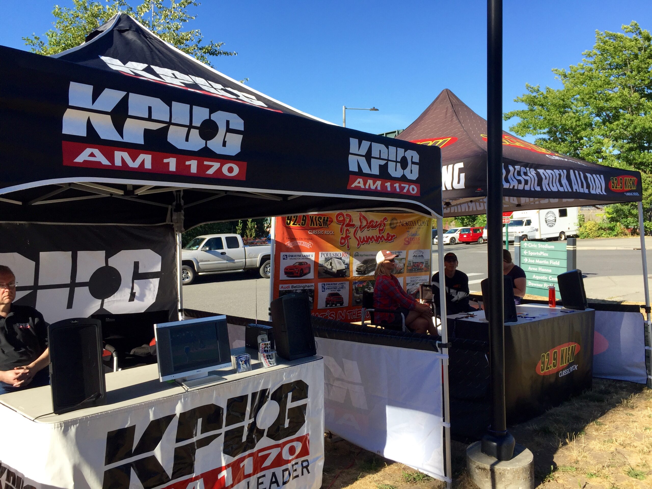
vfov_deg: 48.2
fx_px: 546
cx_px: 326
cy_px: 244
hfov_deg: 61.7
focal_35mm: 29
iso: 32
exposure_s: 1/1041
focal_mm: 4.15
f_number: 2.2
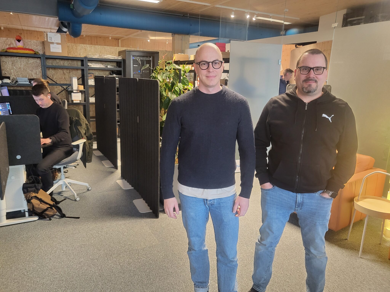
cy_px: 146
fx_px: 293
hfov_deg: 67.3
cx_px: 195
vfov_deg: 53.1
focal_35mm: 26
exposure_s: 1/33
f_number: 1.8
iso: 640
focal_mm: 4.25
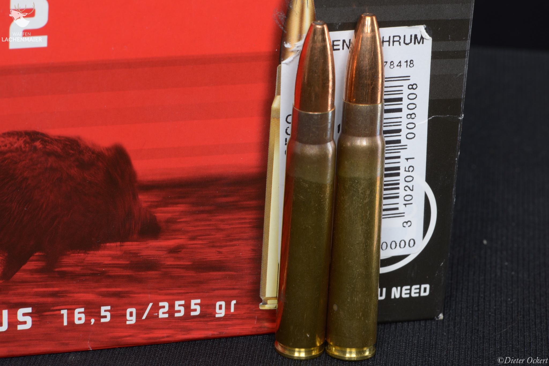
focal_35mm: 105
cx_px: 274
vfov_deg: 13.1
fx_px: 1602
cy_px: 183
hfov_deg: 19.4
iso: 100
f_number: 22
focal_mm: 105
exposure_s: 1/60
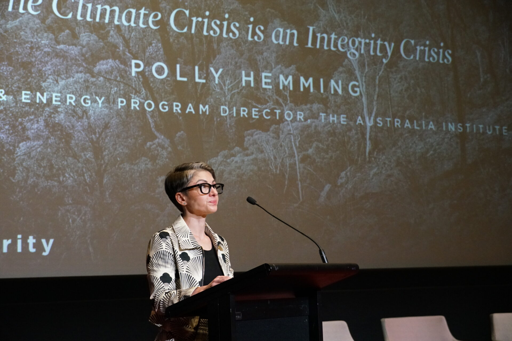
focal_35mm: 69
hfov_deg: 29.2
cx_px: 256
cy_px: 170
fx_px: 981
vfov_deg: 19.7
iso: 4000
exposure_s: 1/125
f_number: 5
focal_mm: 46
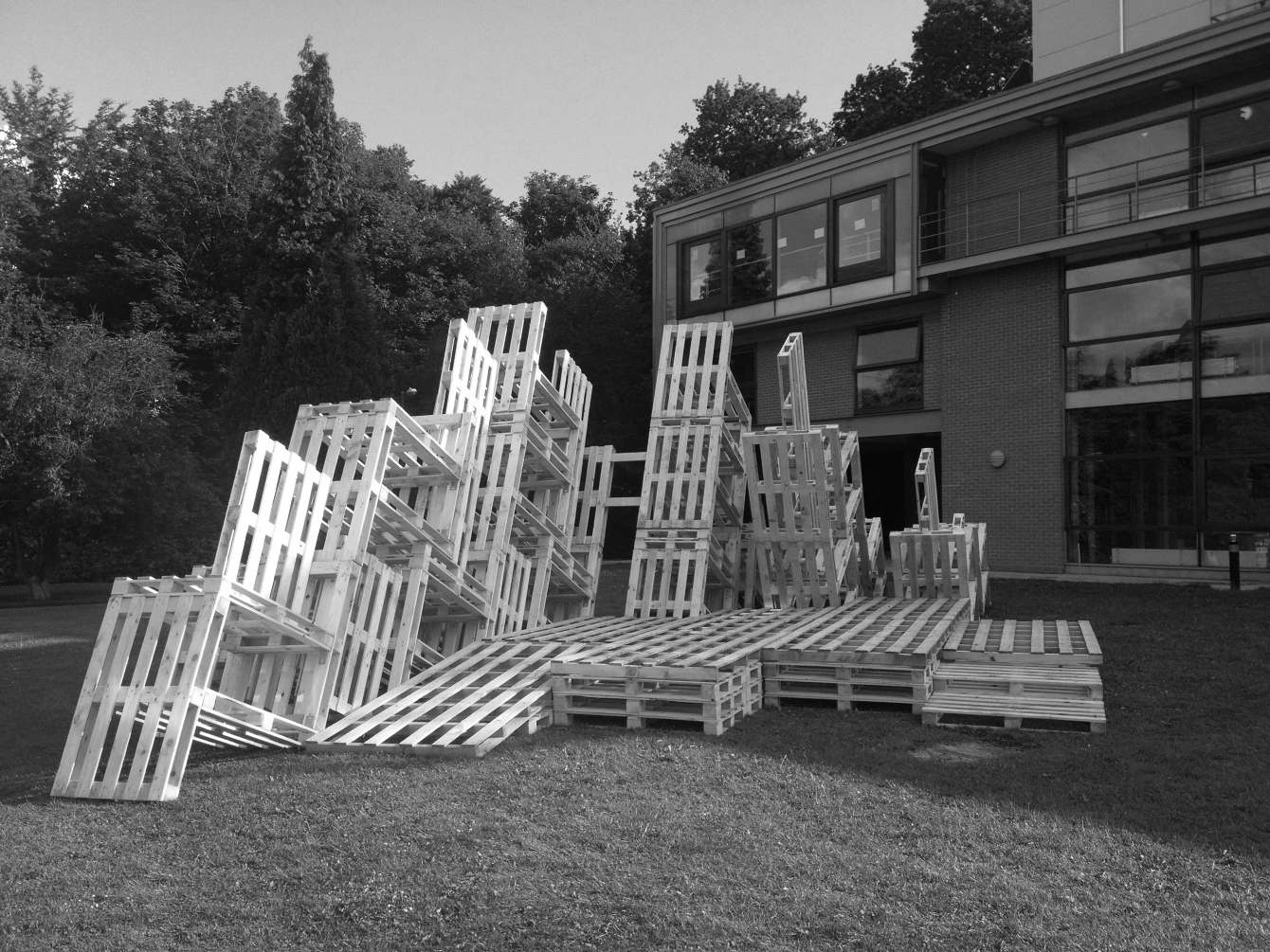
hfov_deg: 52.6
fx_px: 1284
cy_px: 476
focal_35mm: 35
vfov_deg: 40.7
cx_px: 635
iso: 64
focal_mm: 4.28
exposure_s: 1/935
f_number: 2.4
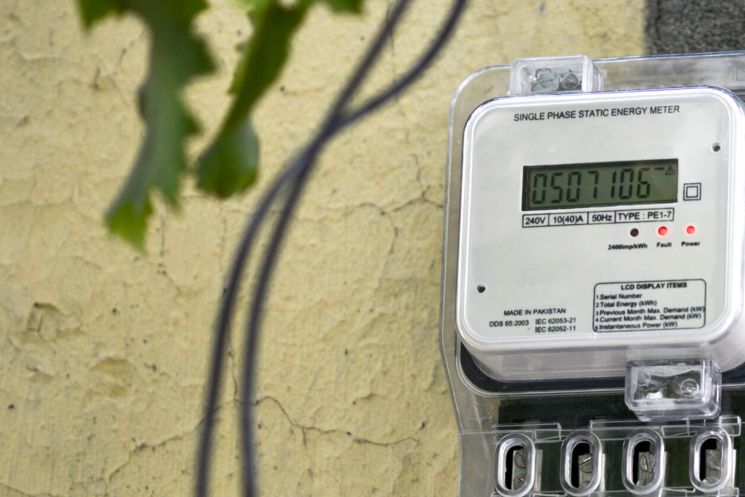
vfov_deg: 6.5
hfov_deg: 9.6
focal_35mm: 213
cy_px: 238
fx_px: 4409
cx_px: 634
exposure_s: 1/160
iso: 250
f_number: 3
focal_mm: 105
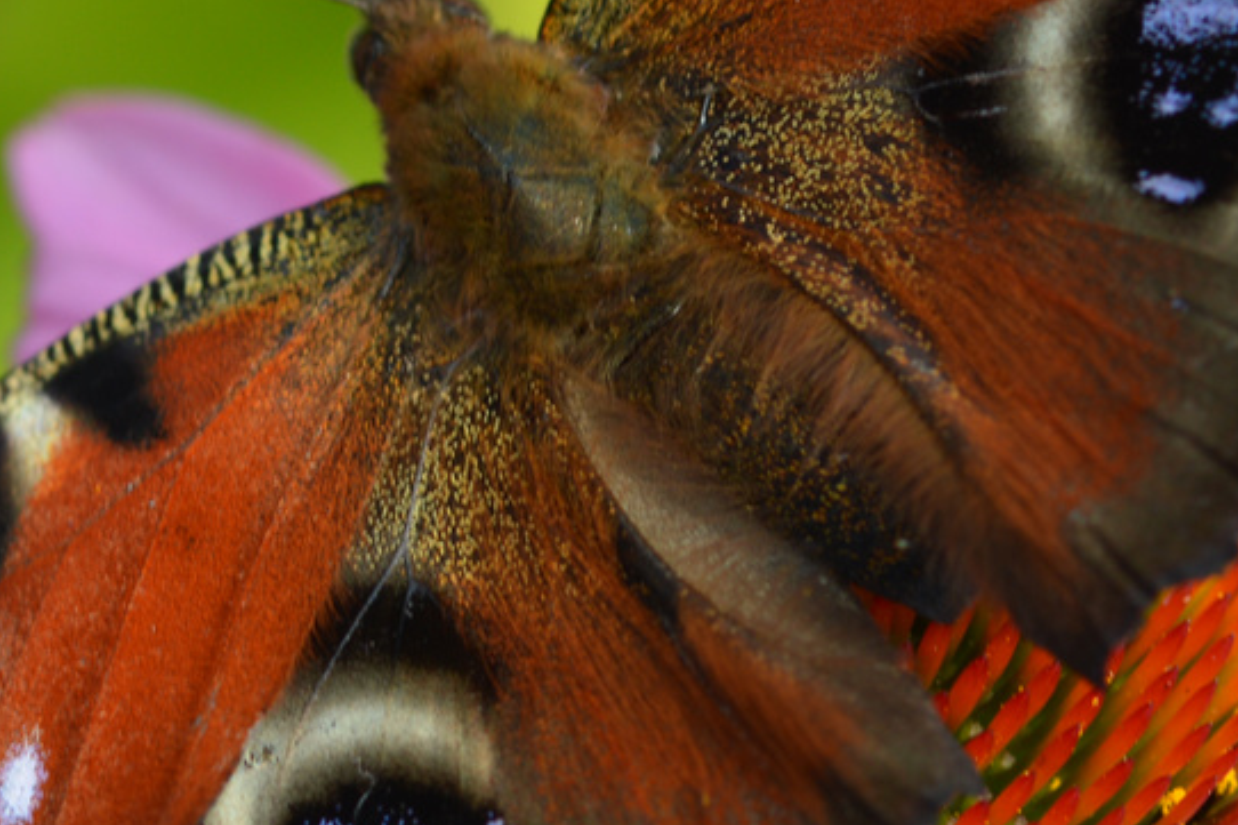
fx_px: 16208
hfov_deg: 4.4
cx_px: 783
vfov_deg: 2.9
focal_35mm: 471
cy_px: 190
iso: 100
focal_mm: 105
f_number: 8
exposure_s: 1/125
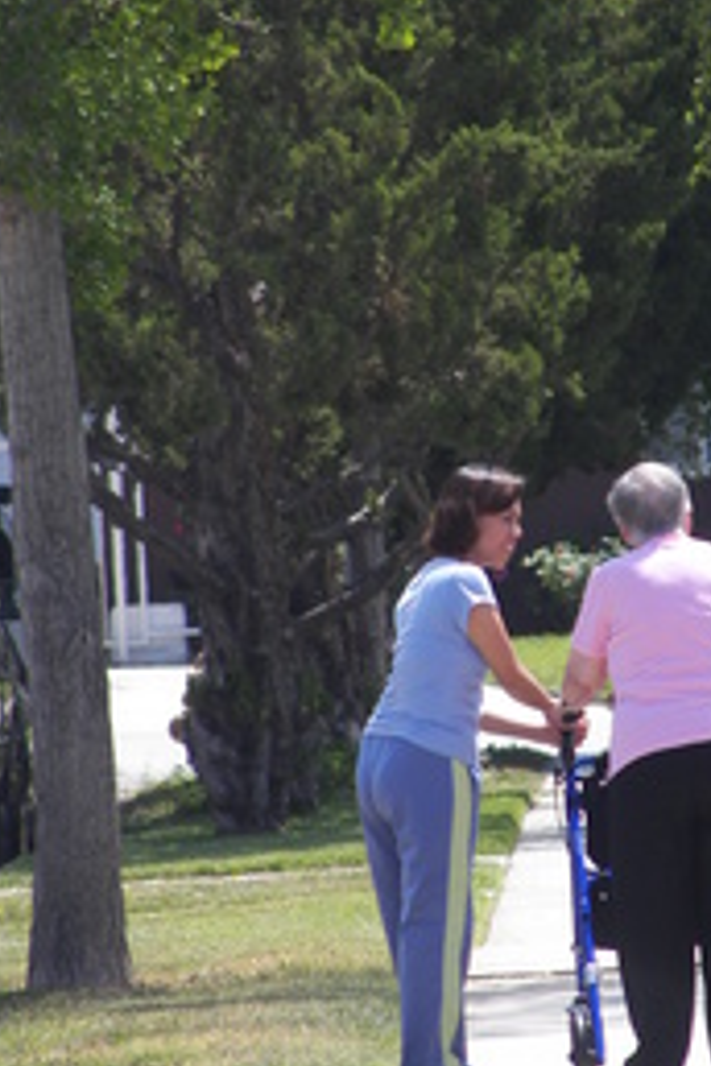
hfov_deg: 2.0
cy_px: 525
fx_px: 20647
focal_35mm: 697
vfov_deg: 3.0
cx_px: 422
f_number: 3.7
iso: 64
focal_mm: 72
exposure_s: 1/500
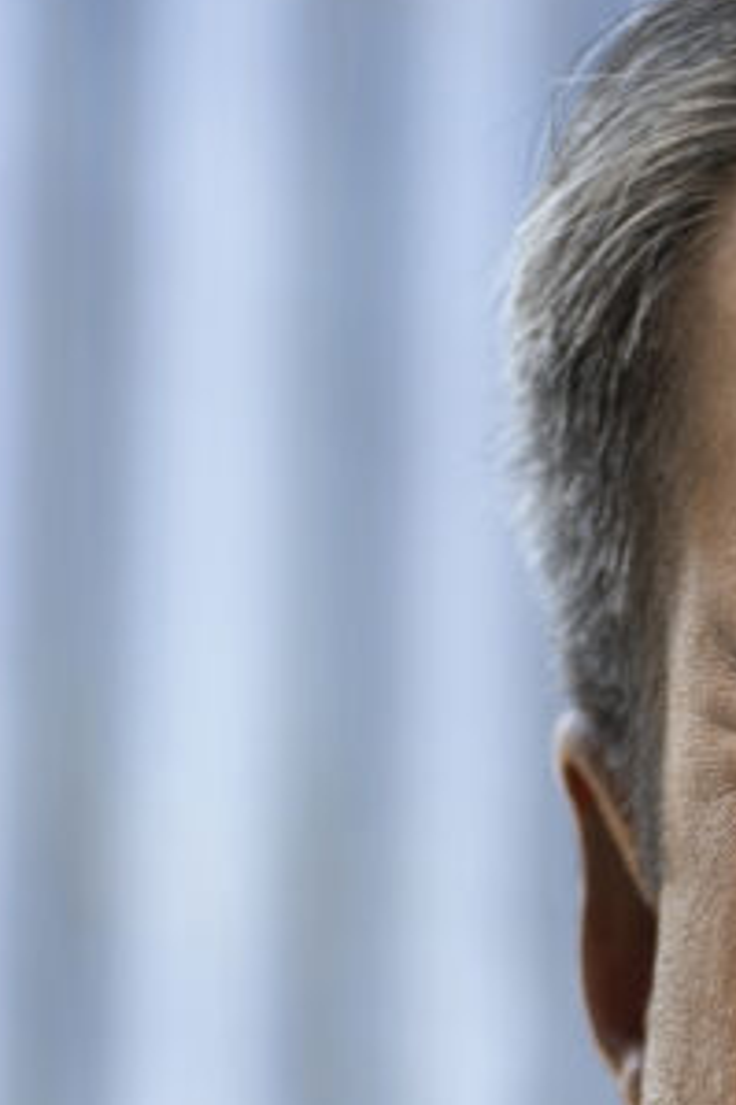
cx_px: 1073
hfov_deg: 4.3
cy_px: 2014
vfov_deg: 6.3
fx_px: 9855
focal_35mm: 321
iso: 100
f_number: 2.5
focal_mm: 50
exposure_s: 1/160
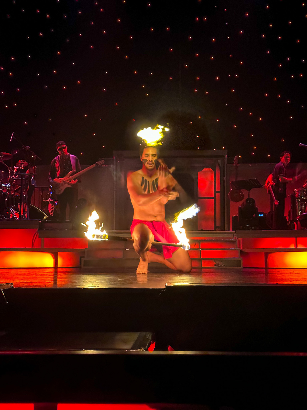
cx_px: 154
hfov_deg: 30.3
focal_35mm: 48
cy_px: 205
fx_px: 568
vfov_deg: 39.7
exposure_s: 1/30
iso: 500
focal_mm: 6.86
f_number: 1.8
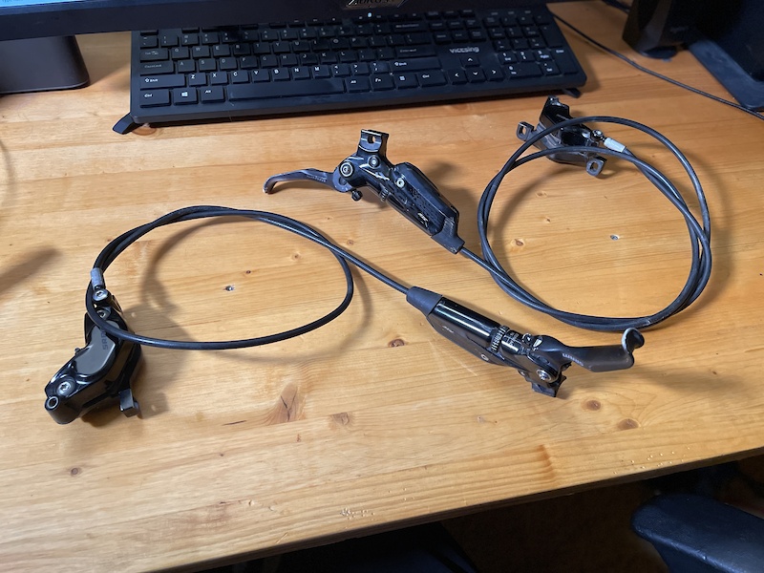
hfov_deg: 67.3
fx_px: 574
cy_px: 286
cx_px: 382
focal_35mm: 26
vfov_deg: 53.1
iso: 500
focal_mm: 4.2
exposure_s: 1/43
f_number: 1.6
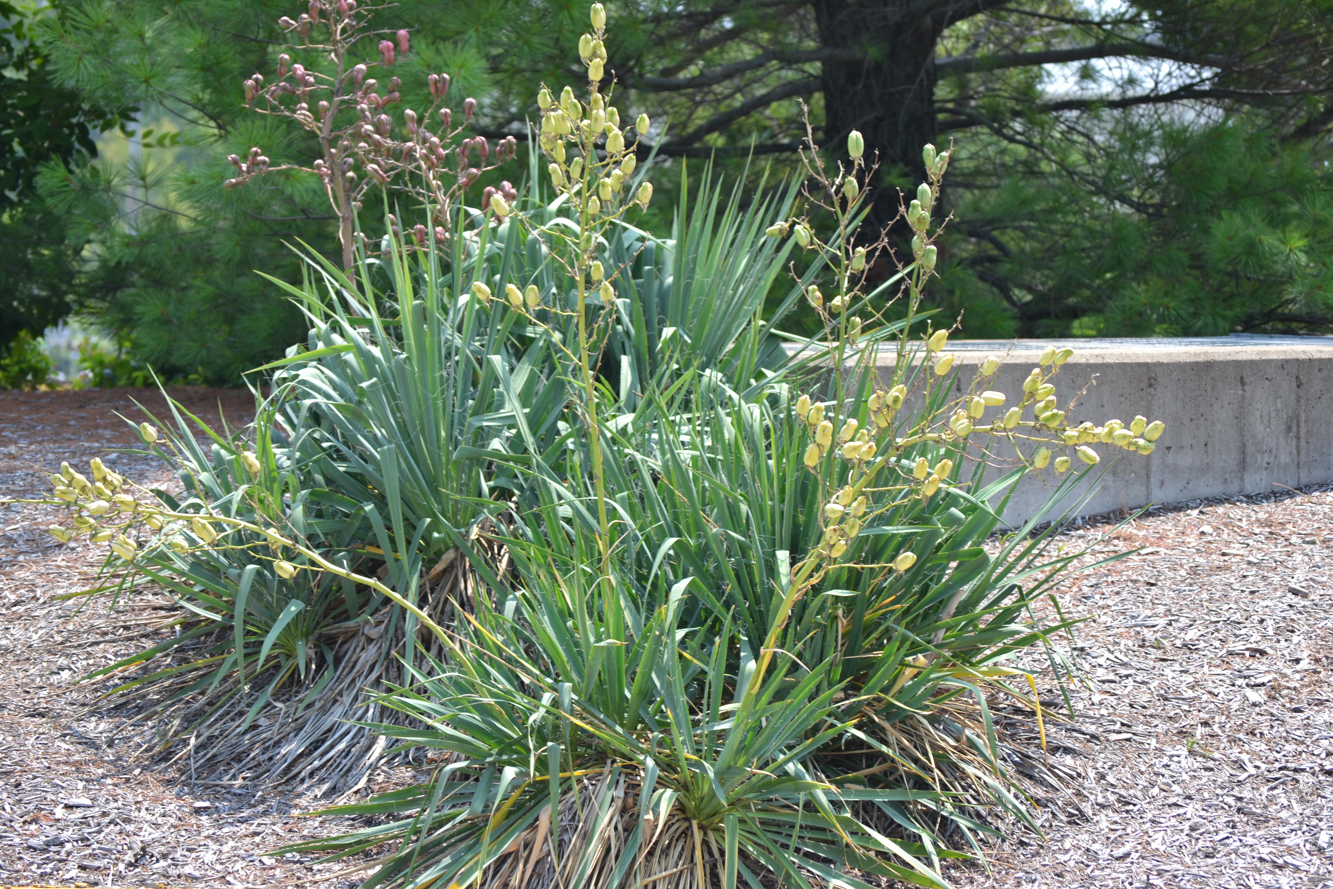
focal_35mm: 150
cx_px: 666
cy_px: 444
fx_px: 5554
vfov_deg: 9.1
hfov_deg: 13.7
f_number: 6.3
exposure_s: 1/160
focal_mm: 100
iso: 100
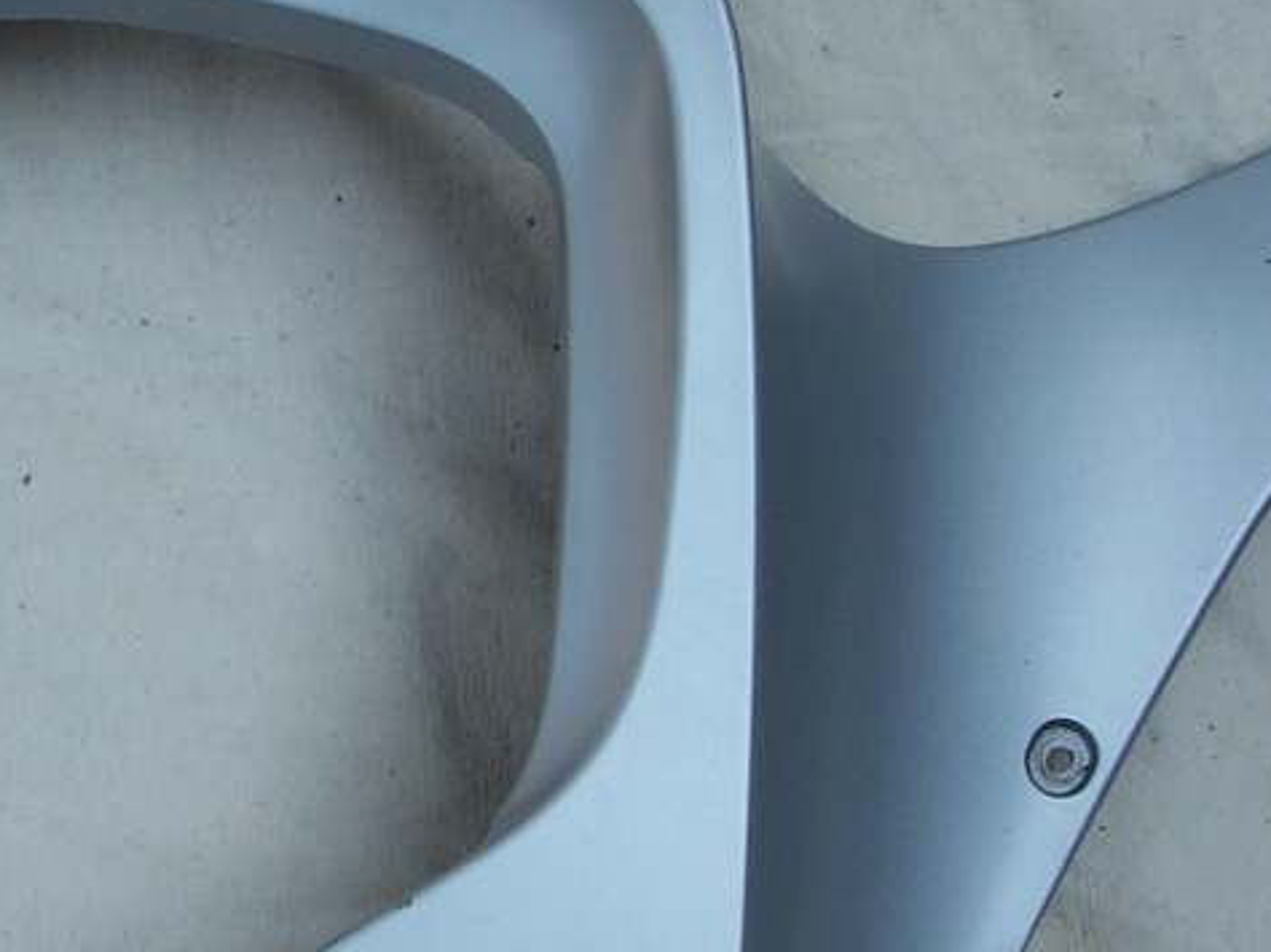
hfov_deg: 15.6
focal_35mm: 125
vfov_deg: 11.8
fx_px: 4587
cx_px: 102
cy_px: 523
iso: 64
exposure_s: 1/800
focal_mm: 7.8
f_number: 2.8
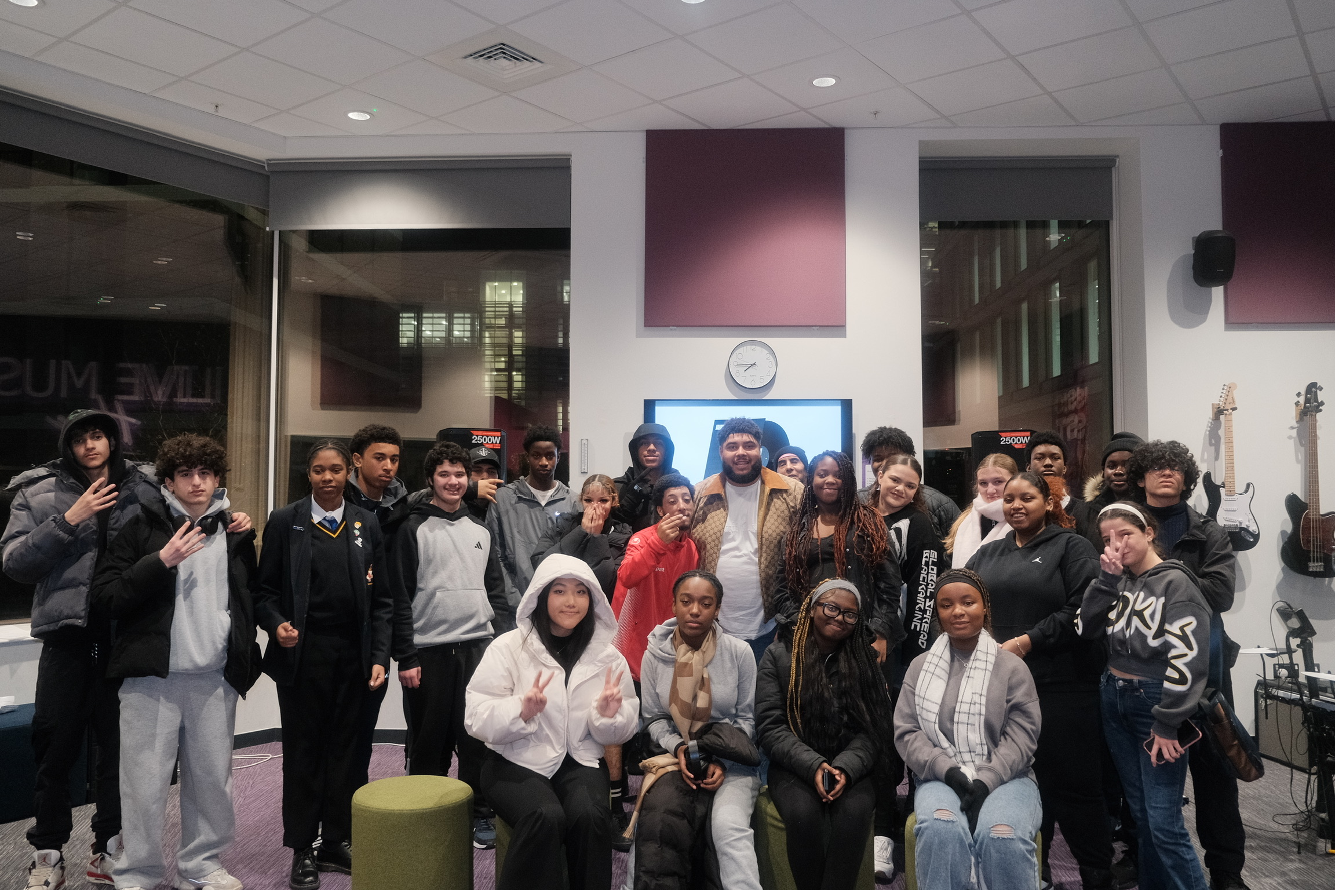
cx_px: 668
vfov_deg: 47.9
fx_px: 1001
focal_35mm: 27
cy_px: 445
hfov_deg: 67.4
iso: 2000
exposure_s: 1/100
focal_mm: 18
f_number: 2.8
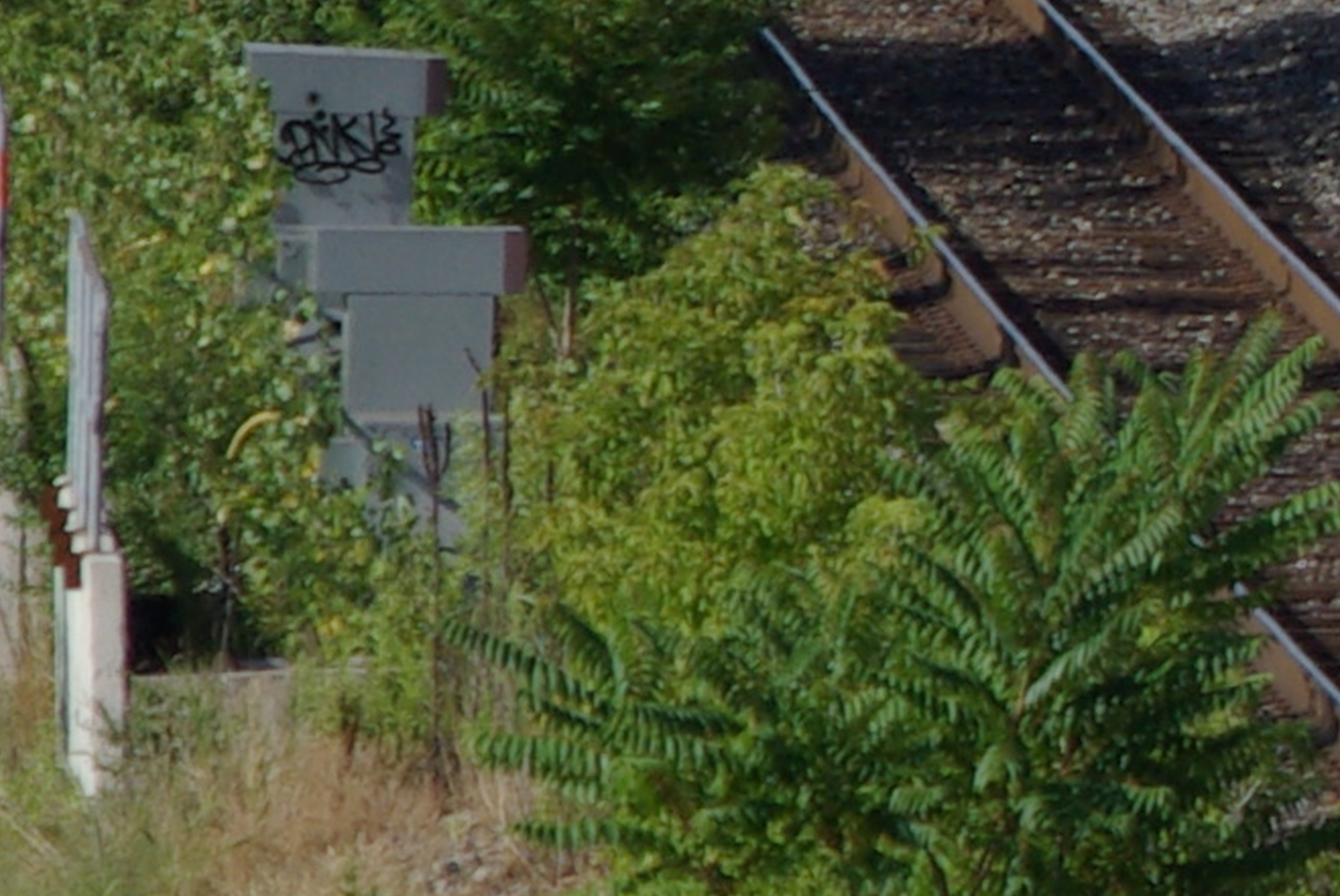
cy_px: -144
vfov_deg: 1.0
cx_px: 2658
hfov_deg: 1.6
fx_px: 49299
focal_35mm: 1323
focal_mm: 150
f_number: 9
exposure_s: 1/500
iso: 200
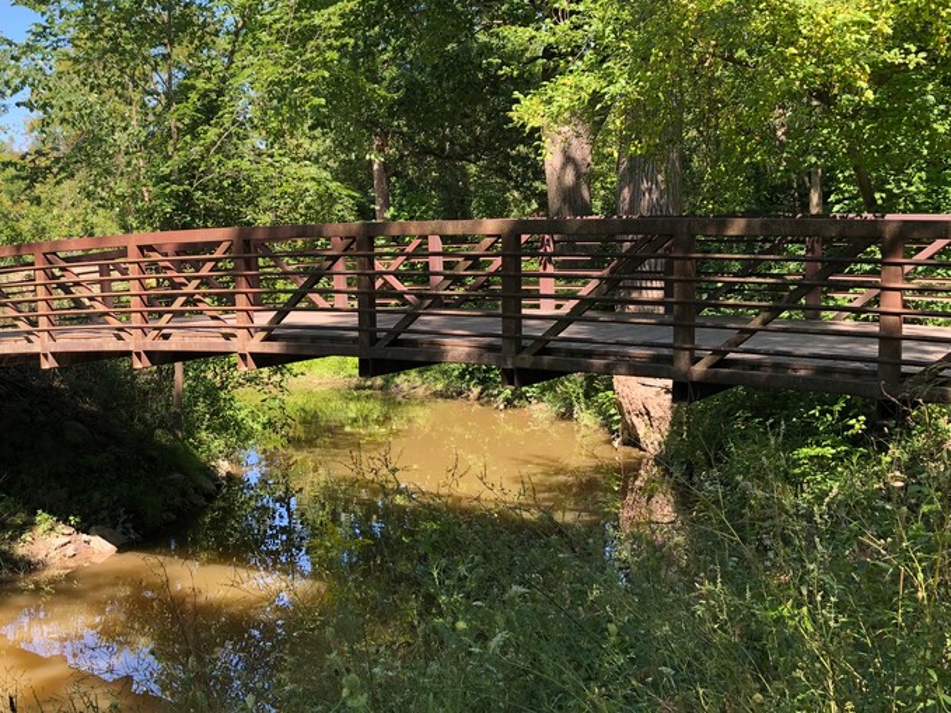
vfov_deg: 32.8
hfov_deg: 41.9
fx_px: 1209
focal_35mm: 44
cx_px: 264
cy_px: 283
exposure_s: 1/348
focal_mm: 4
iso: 20
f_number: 1.8
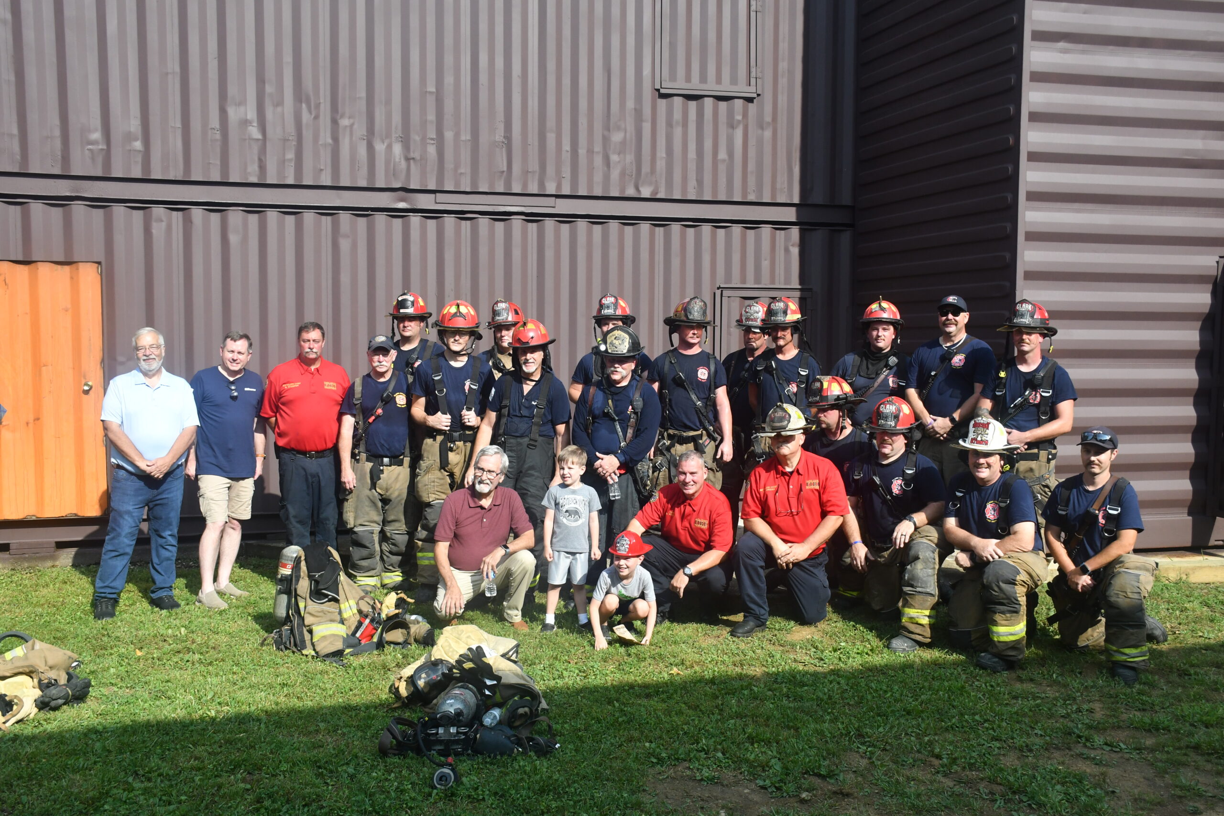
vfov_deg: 36.9
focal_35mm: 36
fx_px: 1224
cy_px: 408
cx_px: 612
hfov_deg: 53.1
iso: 800
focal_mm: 24
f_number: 7.1
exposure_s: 1/2000
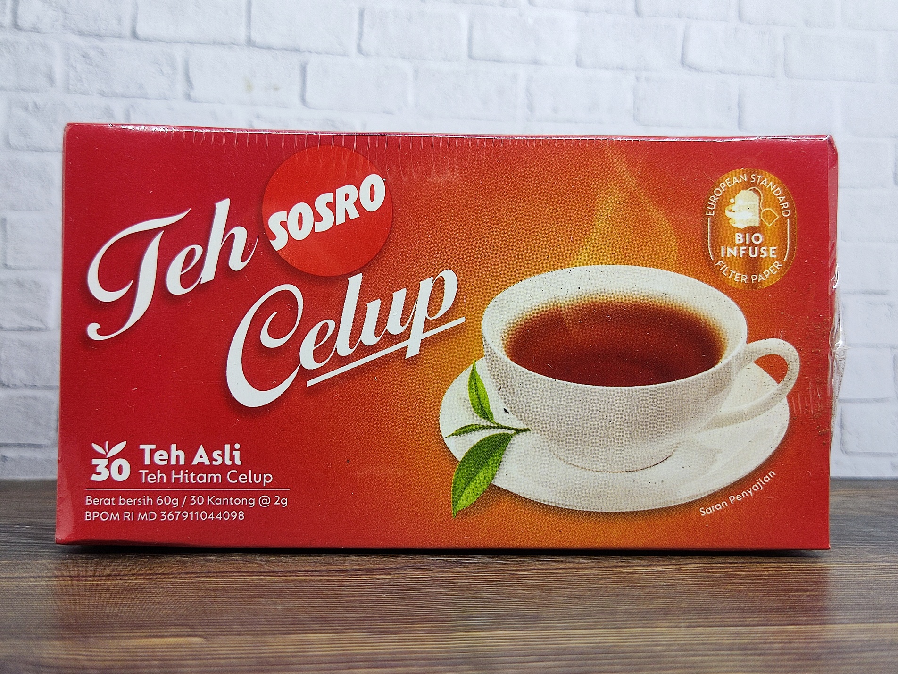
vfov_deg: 41.8
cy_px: 337
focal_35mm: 34
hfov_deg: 54.0
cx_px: 449
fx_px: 882
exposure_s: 1/100
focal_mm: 4.71
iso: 84
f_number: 1.79
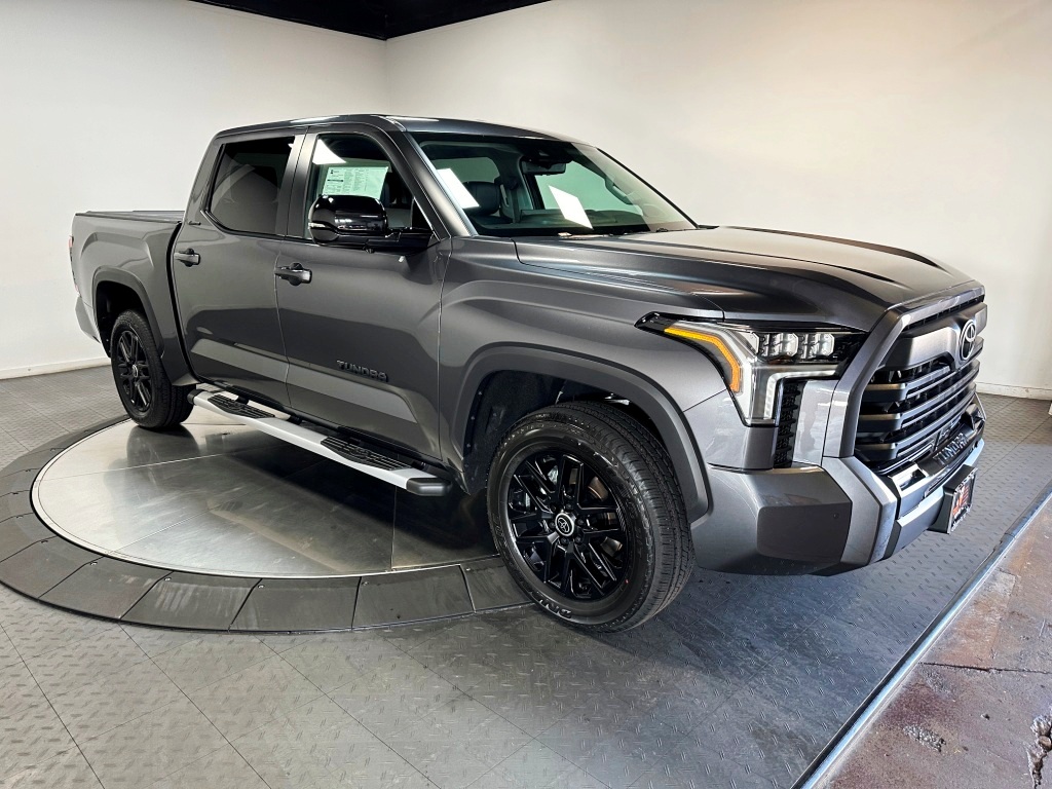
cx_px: 526
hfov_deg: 71.6
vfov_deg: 56.8
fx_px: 729
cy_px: 394
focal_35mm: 24
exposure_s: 1/60
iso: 250
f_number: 1.78
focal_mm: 6.86
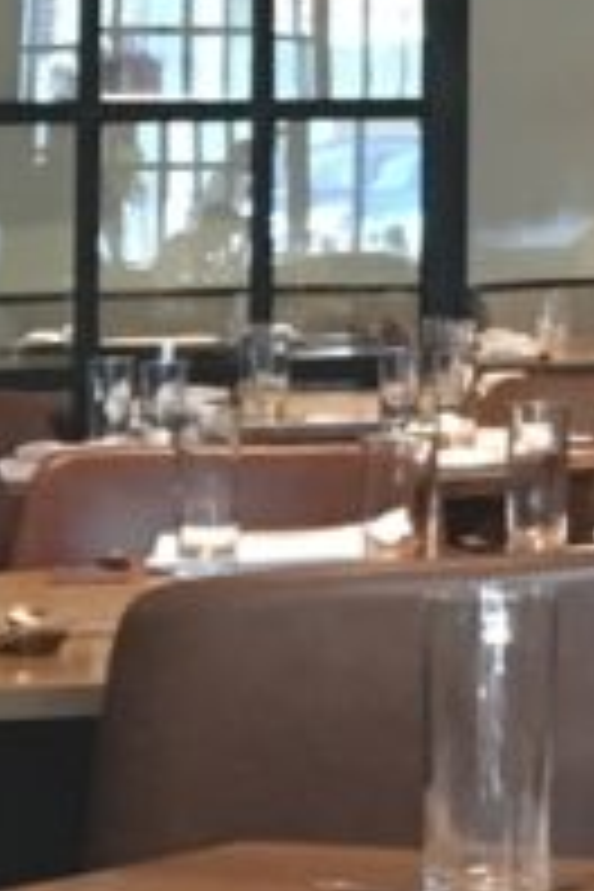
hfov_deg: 7.7
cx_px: 1782
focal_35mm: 156
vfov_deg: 12.9
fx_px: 3861
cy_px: -72
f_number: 2.2
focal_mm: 4.15
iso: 250
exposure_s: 1/15
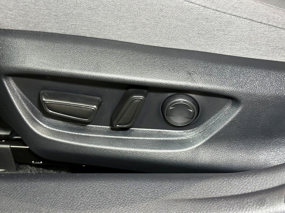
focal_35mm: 48
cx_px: 142
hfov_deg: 39.7
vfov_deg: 30.3
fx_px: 395
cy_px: 106
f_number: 1.78
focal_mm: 6.86
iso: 500
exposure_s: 1/30
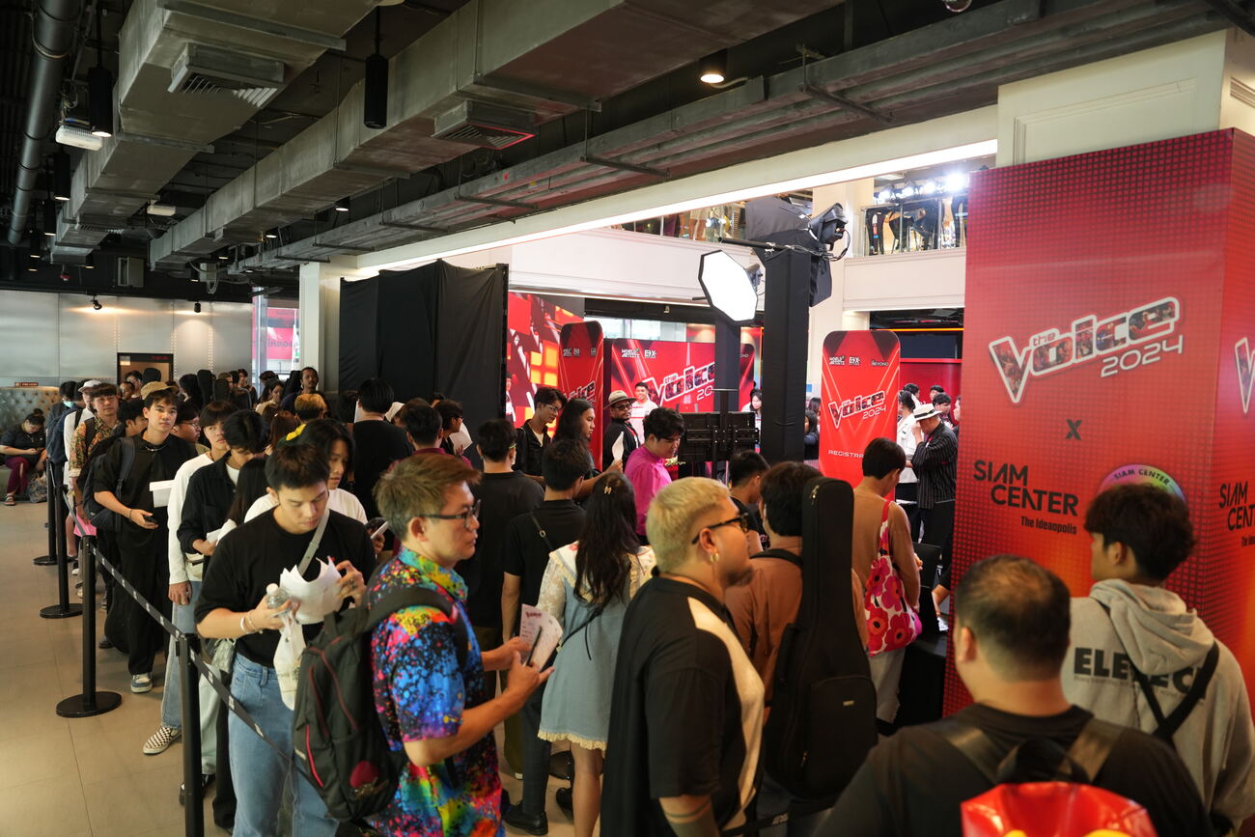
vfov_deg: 53.1
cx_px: 628
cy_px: 418
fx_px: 837
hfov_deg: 73.7
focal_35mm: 24
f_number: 2.8
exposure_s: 1/100
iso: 1250
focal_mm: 24
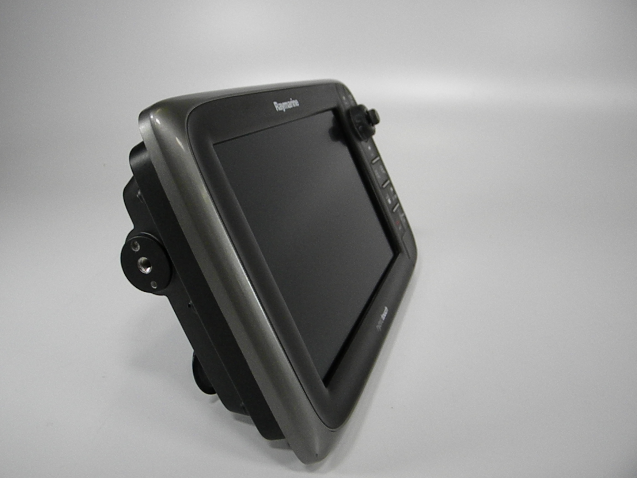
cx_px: 308
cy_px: 239
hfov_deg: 61.6
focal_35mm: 29
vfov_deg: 48.2
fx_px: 534
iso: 720
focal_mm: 5
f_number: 3.5
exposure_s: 1/1000
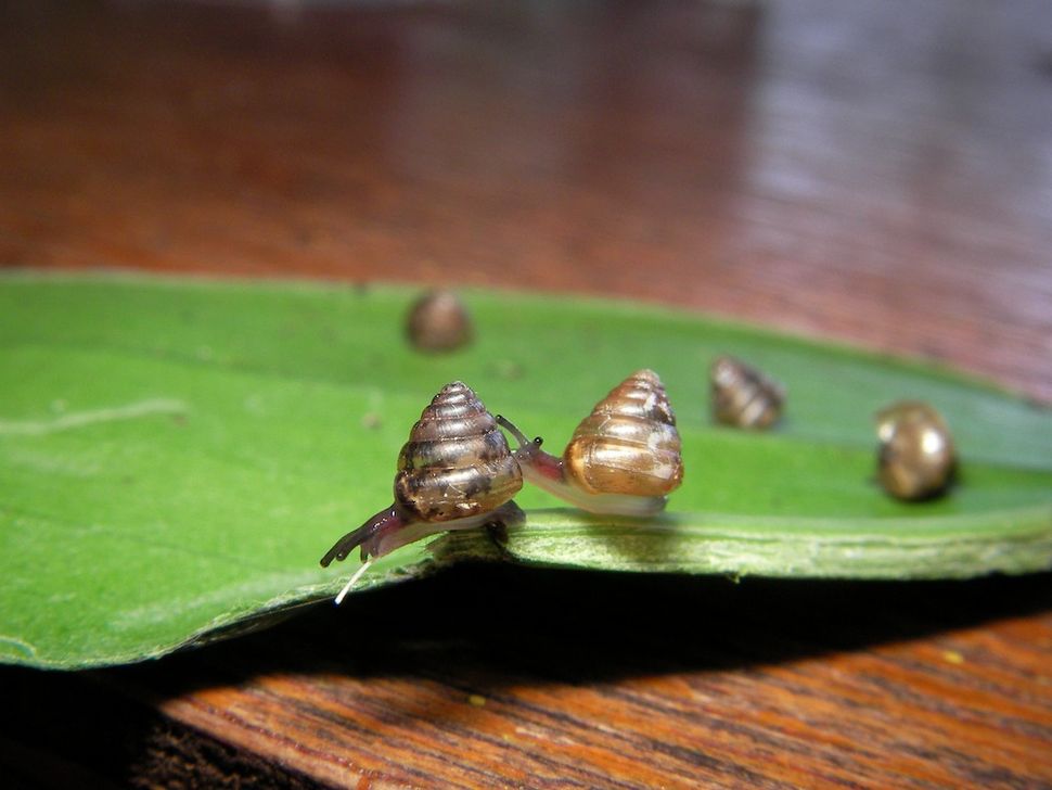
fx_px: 1155
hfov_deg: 49.0
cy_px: 395
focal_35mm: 38
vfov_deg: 37.7
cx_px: 526
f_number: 6.6
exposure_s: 1/30
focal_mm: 6.3
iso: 100
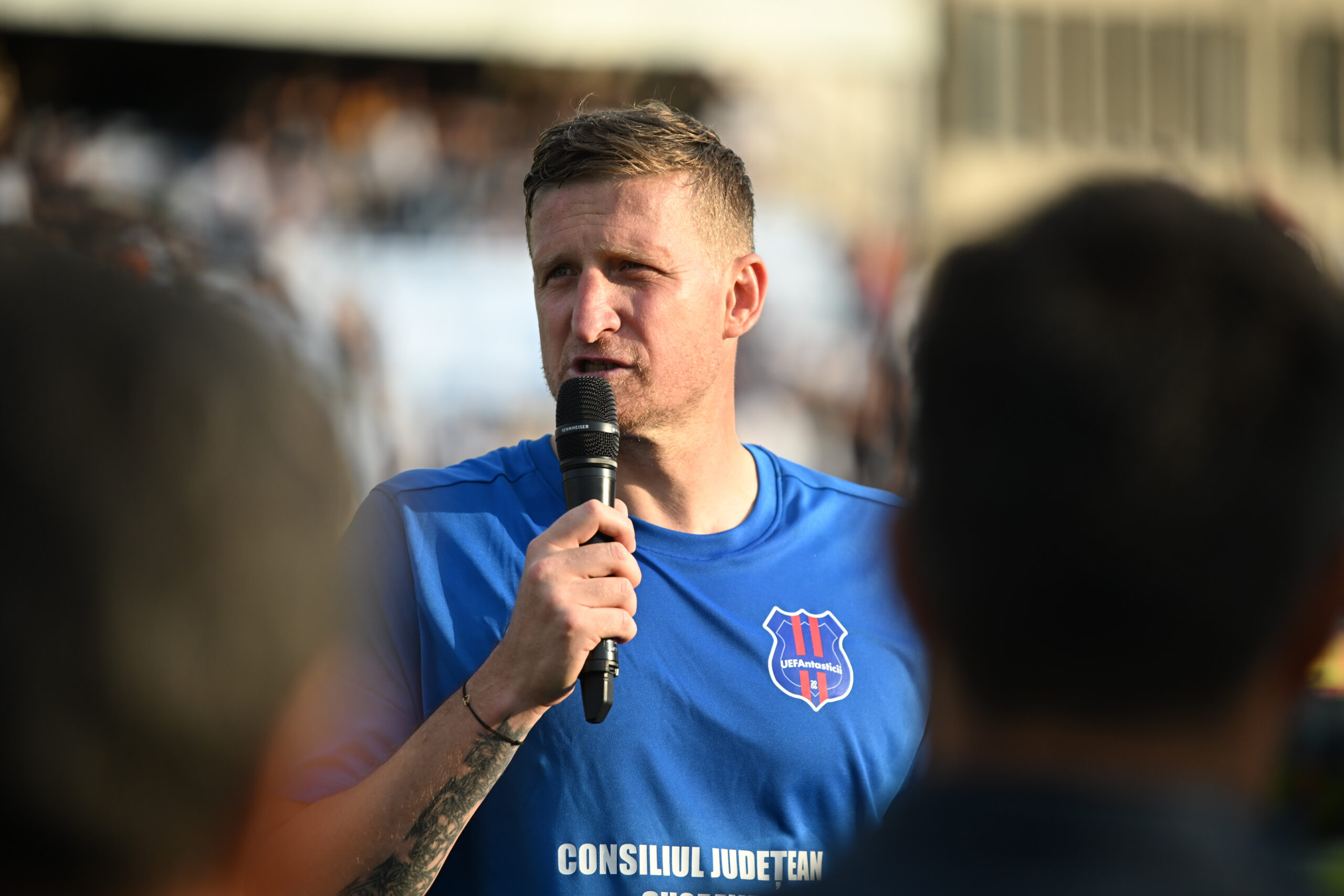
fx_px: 7467
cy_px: 448
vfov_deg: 6.9
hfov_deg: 10.3
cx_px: 672
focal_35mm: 200
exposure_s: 1/1600
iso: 320
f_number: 2.8
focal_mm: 200
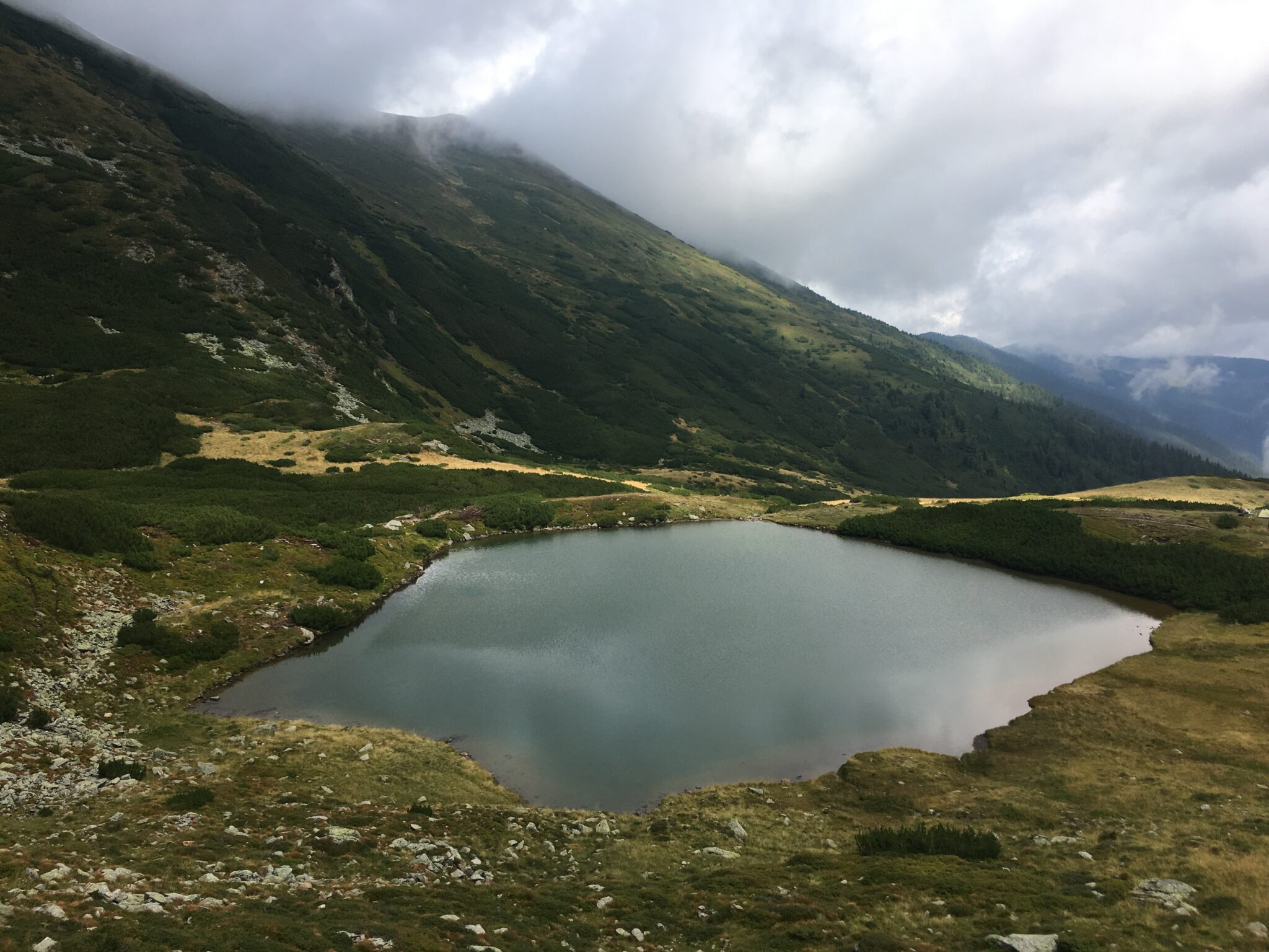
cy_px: 476
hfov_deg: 61.7
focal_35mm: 29
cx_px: 634
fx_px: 1063
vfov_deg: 48.2
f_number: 2.2
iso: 25
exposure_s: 1/1166
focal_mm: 4.15
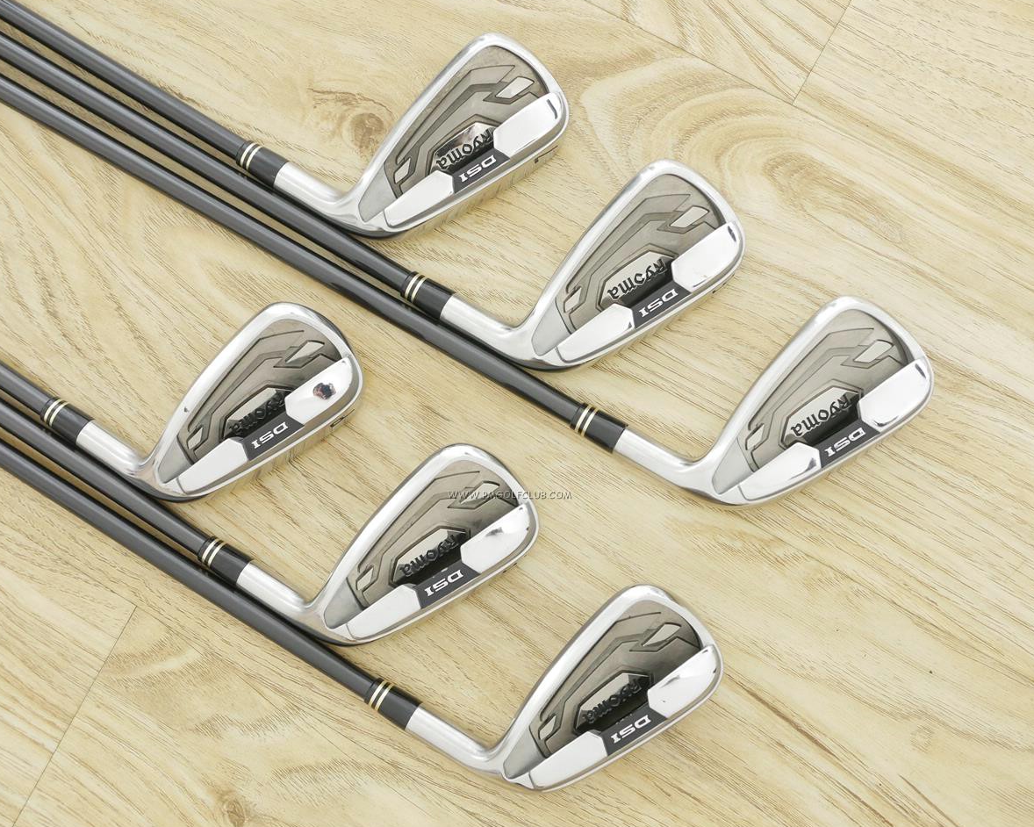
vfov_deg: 28.6
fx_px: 1622
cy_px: 415
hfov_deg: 35.4
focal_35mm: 53
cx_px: 510
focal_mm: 25
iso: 1600
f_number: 4.5
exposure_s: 1/30
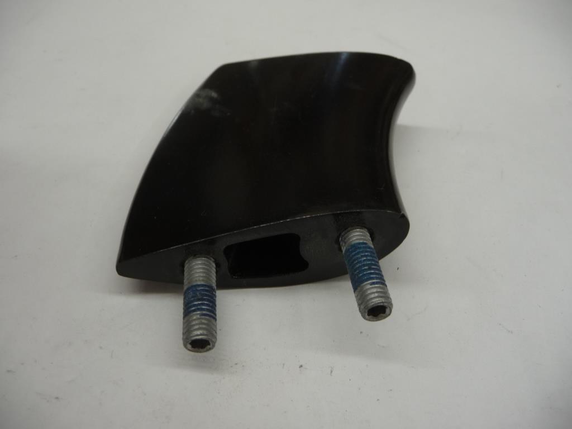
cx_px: 286
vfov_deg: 49.7
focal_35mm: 28
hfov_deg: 63.4
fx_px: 463
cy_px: 214
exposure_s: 1/30
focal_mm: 4.7
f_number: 3.3
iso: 125
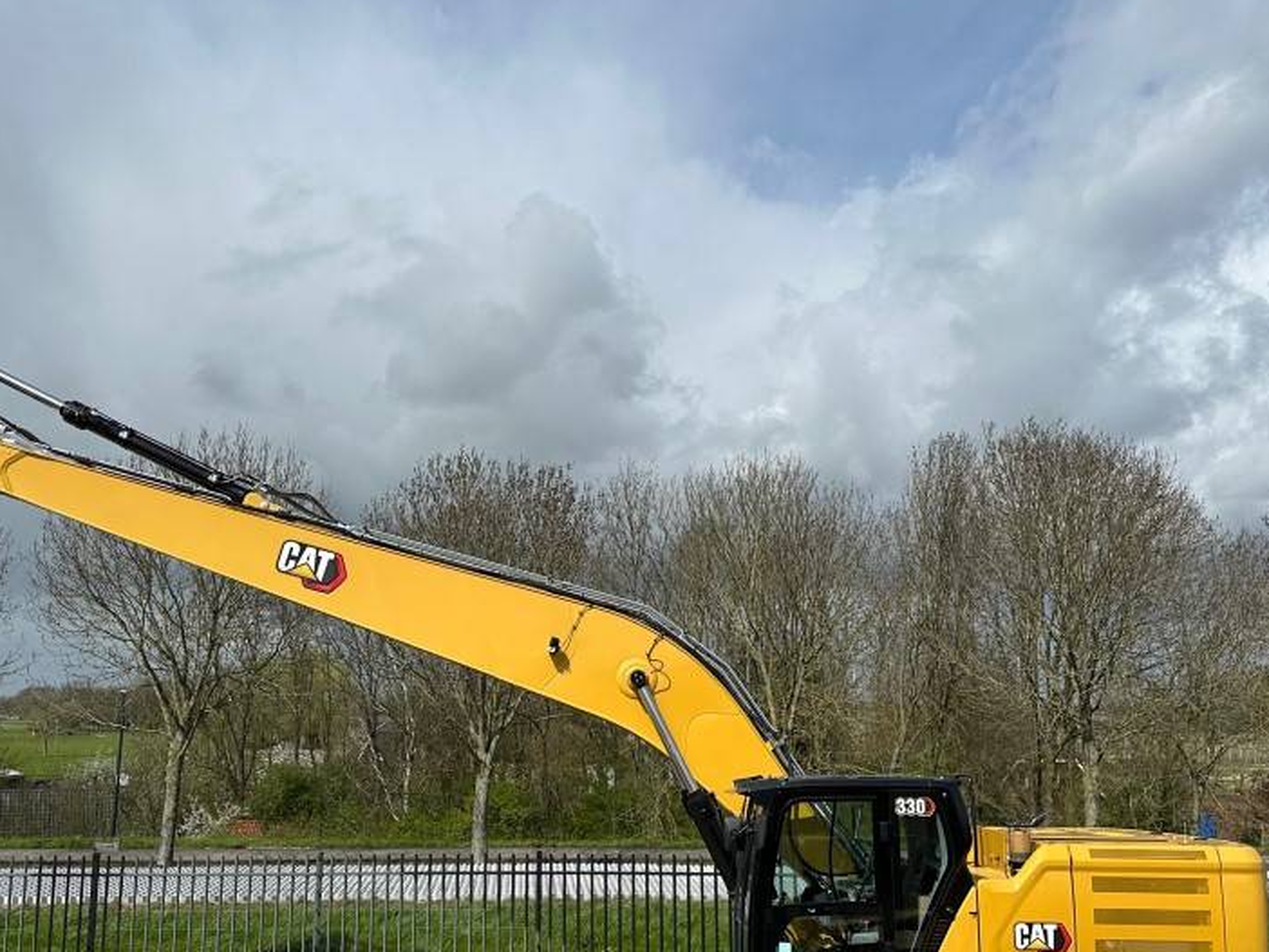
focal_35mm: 35
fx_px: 1284
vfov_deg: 40.7
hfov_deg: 52.5
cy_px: 533
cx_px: 573
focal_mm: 6.86
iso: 80
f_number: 1.78
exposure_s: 1/9709
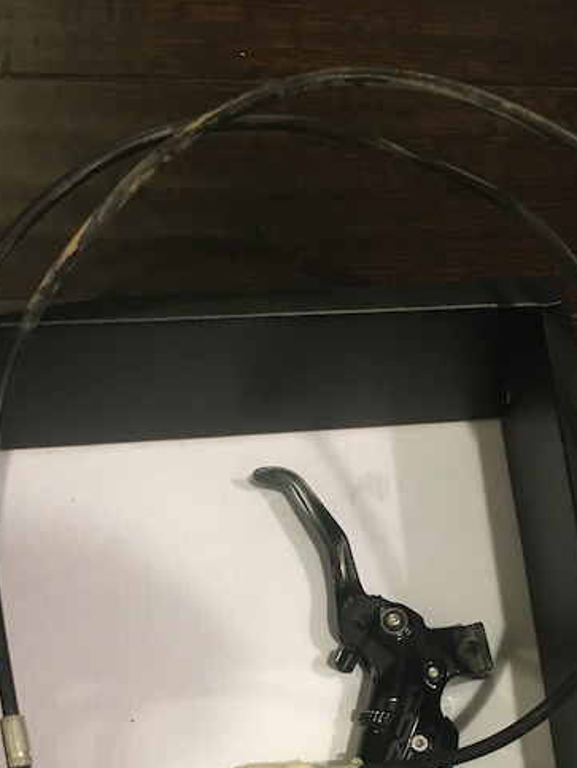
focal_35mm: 48
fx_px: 1065
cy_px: 607
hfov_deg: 30.2
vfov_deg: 38.2
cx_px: 339
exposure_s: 1/17
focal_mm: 4.15
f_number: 2.2
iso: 200
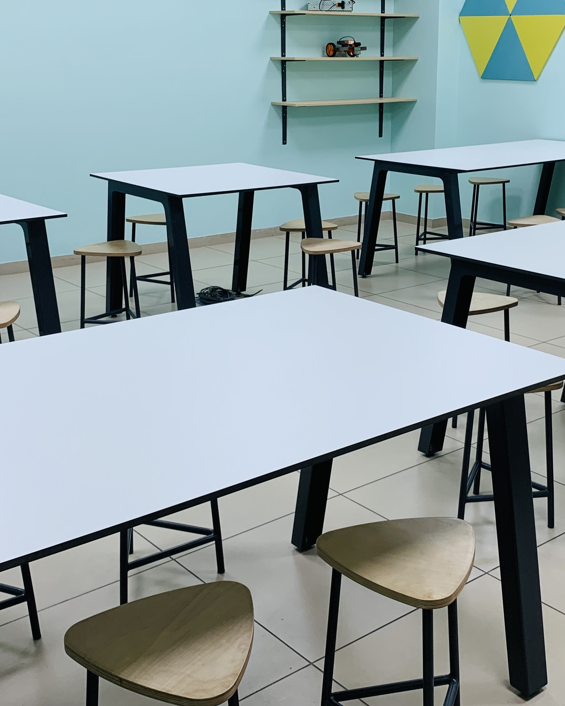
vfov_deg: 41.0
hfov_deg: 33.3
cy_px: 289
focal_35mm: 45
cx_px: 354
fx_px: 941
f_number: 1.8
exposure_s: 1/100
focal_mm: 4.25
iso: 50
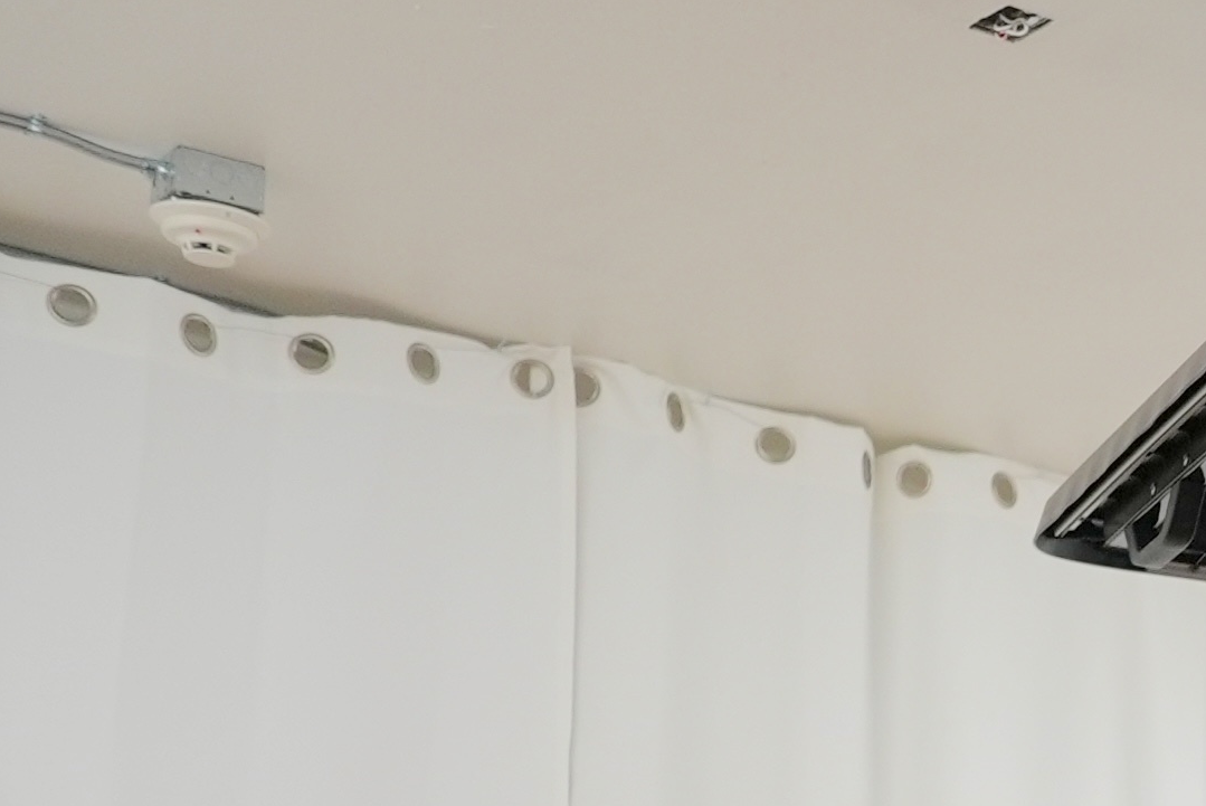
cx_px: 2277
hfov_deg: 15.5
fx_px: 3687
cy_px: 1344
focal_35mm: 110
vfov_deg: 11.7
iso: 640
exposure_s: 1/160
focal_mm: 28
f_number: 4
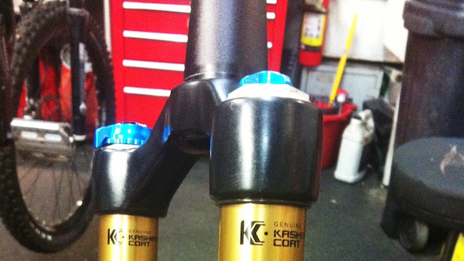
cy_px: 290
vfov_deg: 21.8
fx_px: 640
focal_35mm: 52
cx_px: 228
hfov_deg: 39.9
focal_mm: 3.85
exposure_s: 1/15
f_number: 2.8
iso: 500
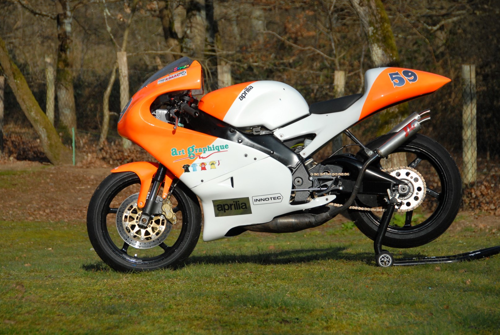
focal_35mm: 142
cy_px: 168
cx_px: 250
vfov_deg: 9.7
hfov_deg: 14.4
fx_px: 1982
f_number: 5.6
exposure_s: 1/2000
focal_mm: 95
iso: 400
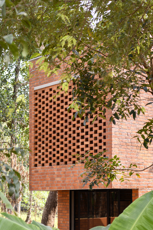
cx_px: 64
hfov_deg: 18.7
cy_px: 136
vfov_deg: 27.7
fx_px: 465
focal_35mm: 73
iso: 100
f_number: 2.8
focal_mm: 55
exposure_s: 1/250
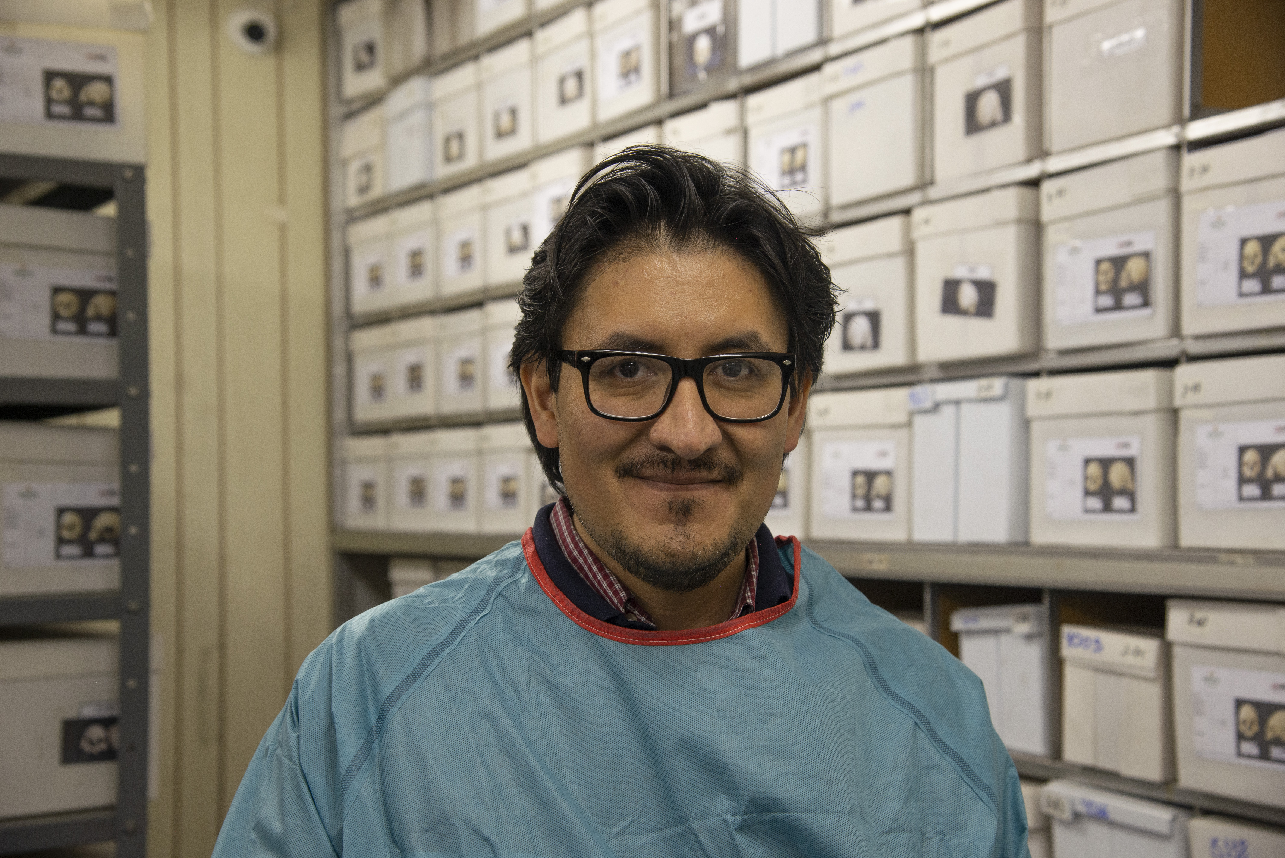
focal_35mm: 58
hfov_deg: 34.5
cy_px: 429
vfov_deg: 23.4
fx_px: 2071
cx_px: 642
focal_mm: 58
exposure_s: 1/60
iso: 500
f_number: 5.6
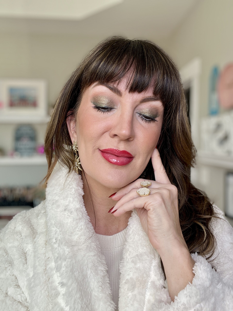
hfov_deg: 46.8
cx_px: 116
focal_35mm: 30
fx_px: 269
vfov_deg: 60.0
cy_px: 156
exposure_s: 1/120
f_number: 2.2
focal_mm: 2.71
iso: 40
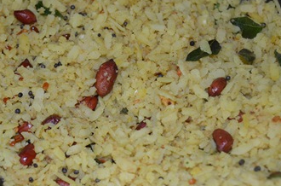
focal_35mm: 99
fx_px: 771
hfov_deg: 20.6
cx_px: 102
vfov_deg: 13.7
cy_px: 108
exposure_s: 1/60
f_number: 5
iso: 1100
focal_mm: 34
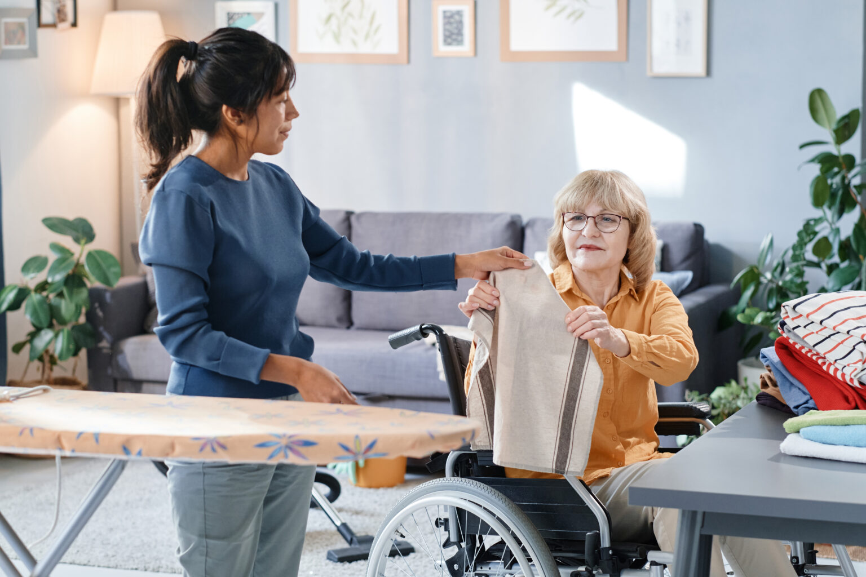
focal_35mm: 84
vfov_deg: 16.3
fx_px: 2021
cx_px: 433
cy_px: 288
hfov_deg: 24.2
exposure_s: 1/200
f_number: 2.8
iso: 800
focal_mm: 56
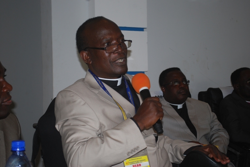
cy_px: 84
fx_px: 500
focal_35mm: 72
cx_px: 125
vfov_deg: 19.0
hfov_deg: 28.0
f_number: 5.6
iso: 200
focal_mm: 48
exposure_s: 1/60
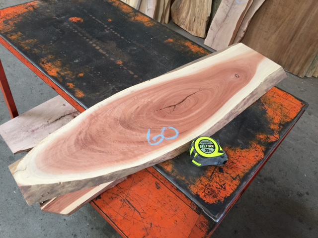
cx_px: 159
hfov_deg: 61.7
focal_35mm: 29
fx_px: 266
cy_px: 119
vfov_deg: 48.2
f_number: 2.2
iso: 40
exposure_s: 1/15
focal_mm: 4.15
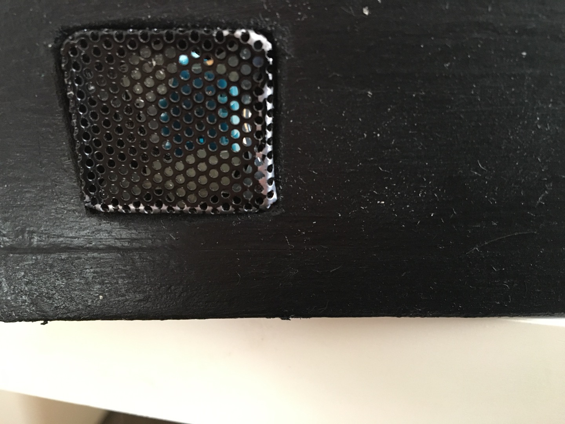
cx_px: 282
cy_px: 212
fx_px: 473
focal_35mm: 29
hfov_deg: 61.7
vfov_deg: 48.2
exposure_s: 1/25
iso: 200
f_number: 2.2
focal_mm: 4.15
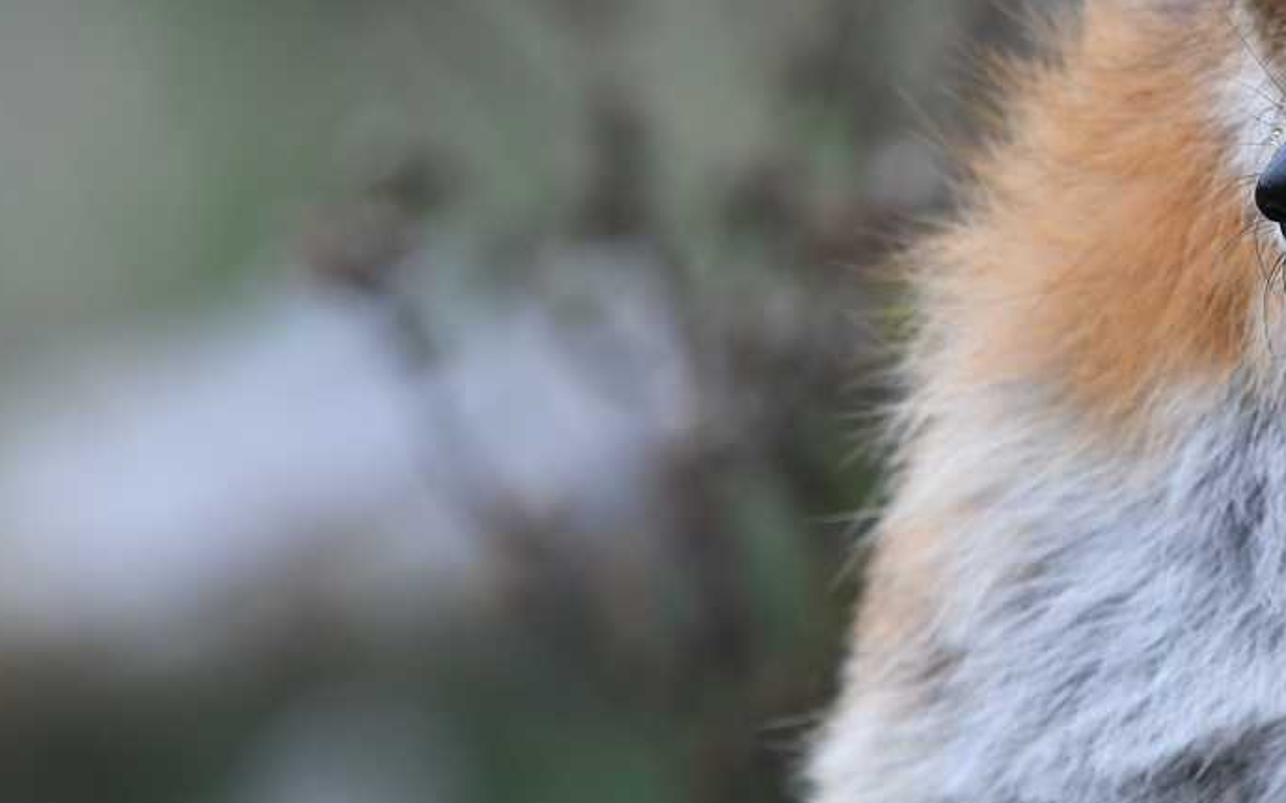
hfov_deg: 2.0
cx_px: 1320
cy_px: -11
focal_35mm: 1077
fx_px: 37740
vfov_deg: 1.2
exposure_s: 1/640
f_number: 5.6
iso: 400
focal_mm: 300
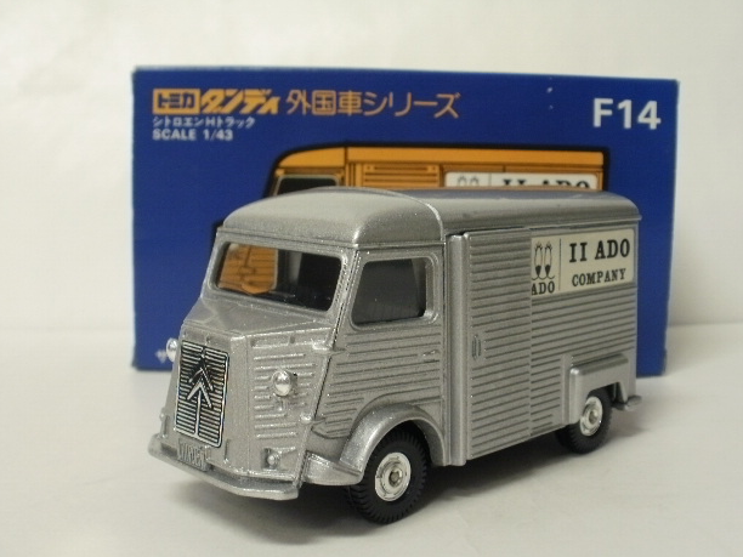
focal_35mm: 46
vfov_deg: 31.5
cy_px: 286
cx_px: 385
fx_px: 987
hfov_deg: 41.2
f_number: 4
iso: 125
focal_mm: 7.7
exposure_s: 1/8
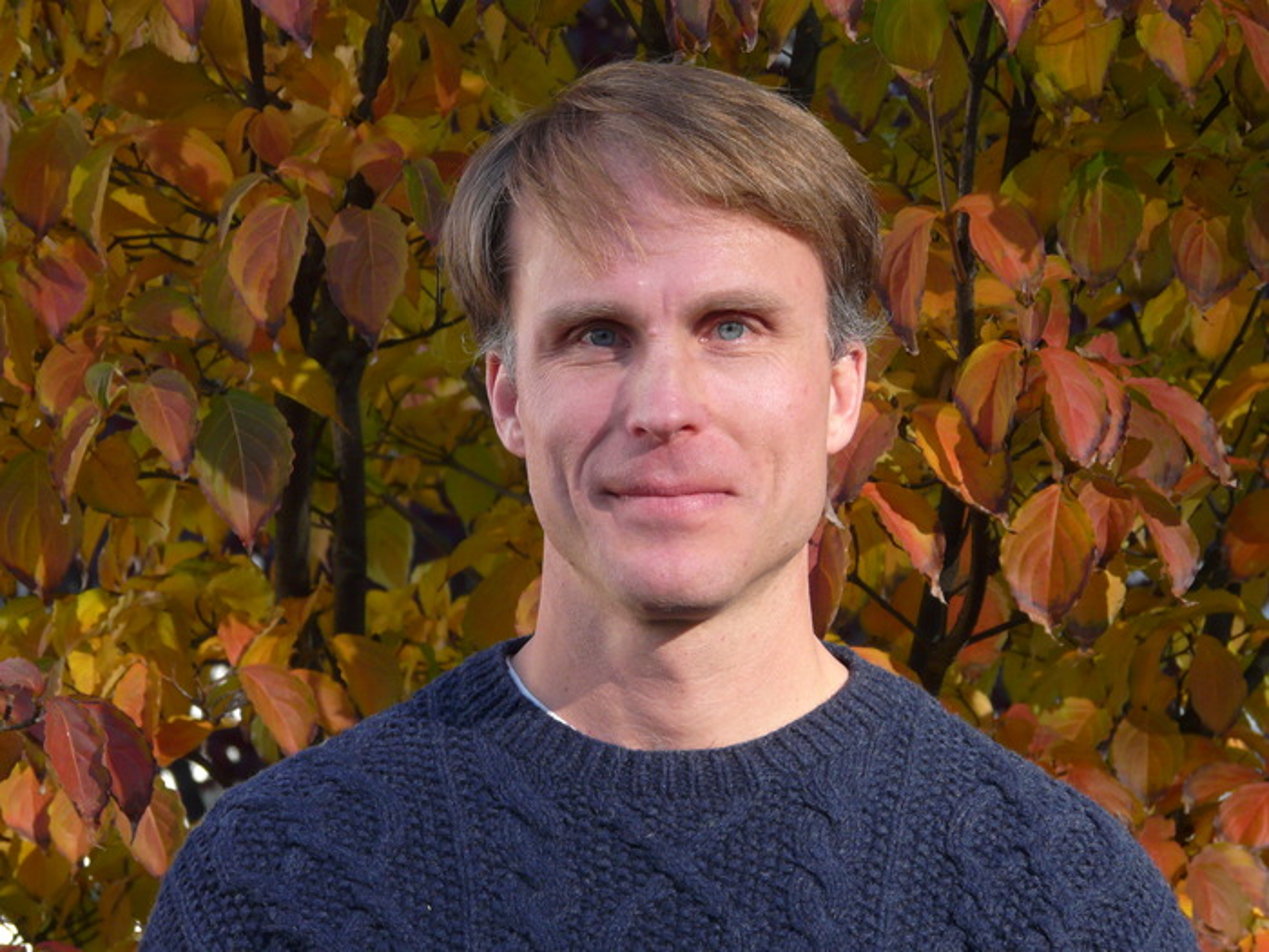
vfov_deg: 8.3
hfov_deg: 11.0
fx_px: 6562
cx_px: 634
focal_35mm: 179
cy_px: 476
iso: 100
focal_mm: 29.4
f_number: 3.6
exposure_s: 1/200
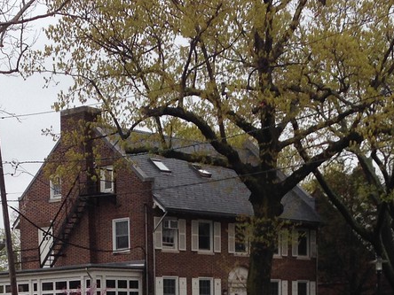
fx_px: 1184
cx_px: 161
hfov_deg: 18.9
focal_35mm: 104
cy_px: 451
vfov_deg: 13.4
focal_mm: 4.12
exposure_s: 1/493
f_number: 2.4
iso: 50
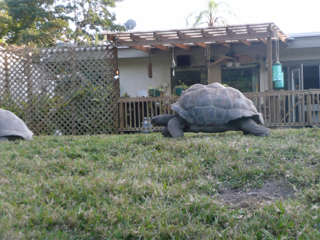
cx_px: 160
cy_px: 120
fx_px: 777
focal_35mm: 84
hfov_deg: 23.3
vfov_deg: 17.6
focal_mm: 13.7
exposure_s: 1/30
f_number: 4.7
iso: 100
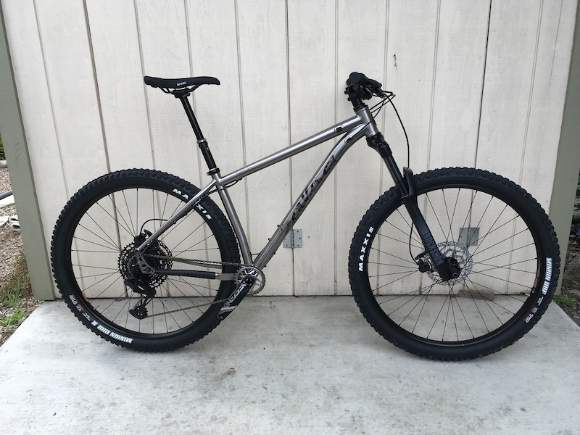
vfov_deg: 48.2
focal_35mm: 29
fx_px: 486
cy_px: 218
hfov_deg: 61.7
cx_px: 290
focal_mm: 4.15
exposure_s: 1/330
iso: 25
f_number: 2.2
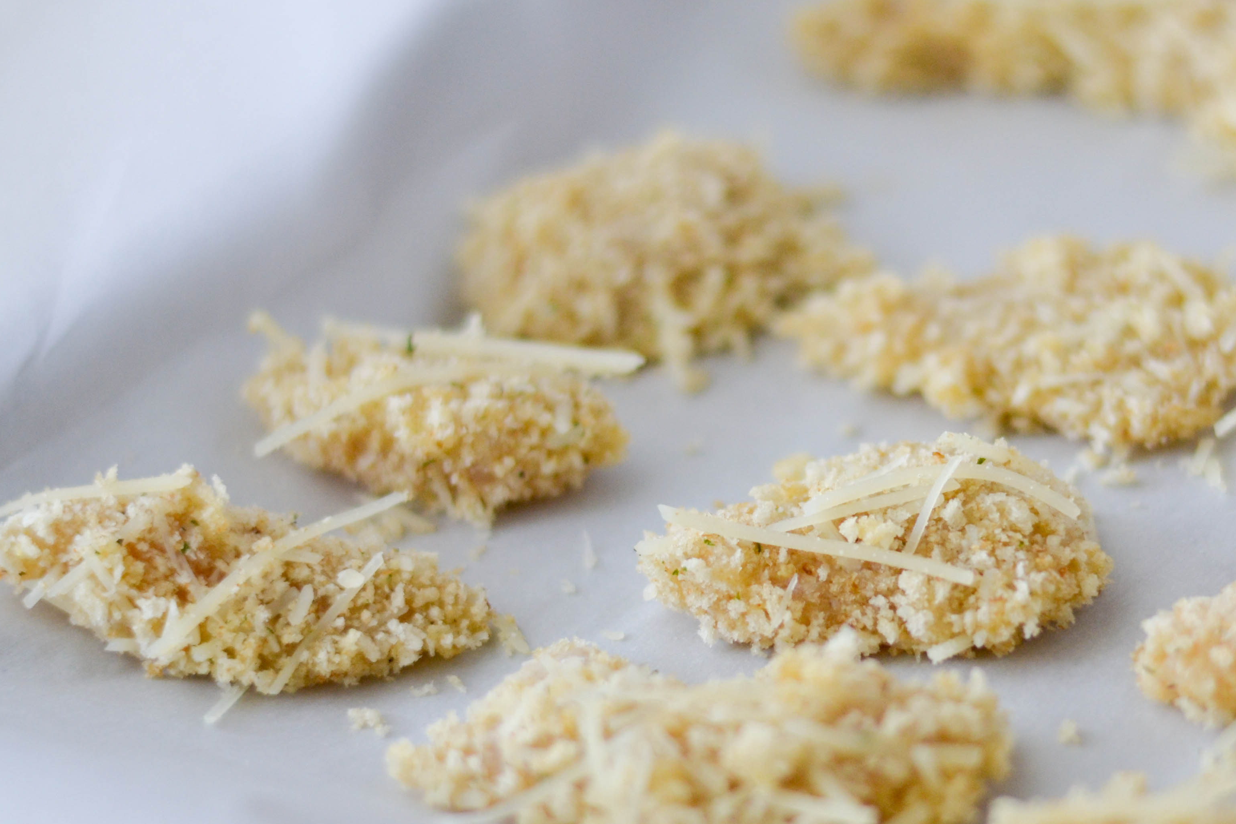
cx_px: 837
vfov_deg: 12.2
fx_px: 3845
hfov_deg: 18.2
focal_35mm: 112
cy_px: 499
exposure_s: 1/200
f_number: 1.8
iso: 400
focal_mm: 50
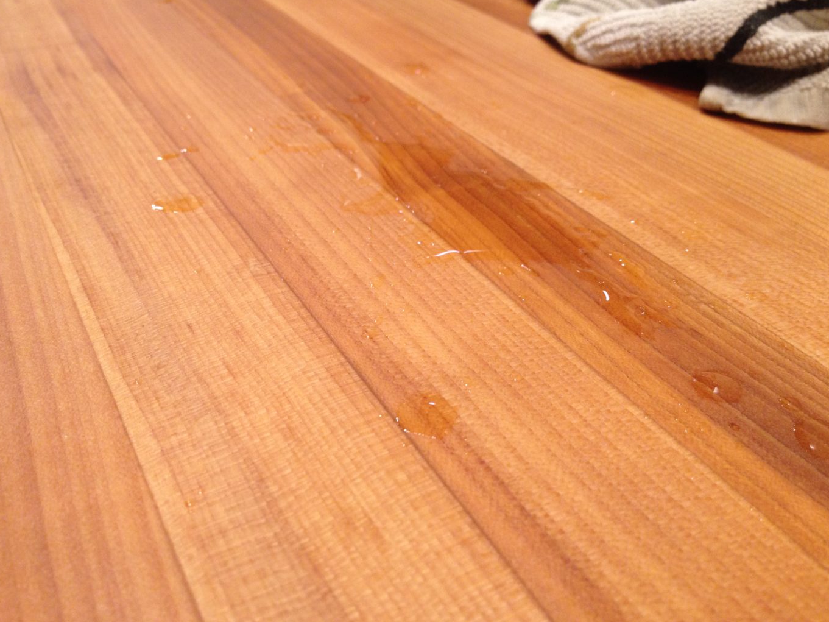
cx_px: 422
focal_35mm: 36
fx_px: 862
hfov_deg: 51.3
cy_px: 304
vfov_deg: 39.7
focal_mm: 4.28
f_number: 2.4
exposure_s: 1/20
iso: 125
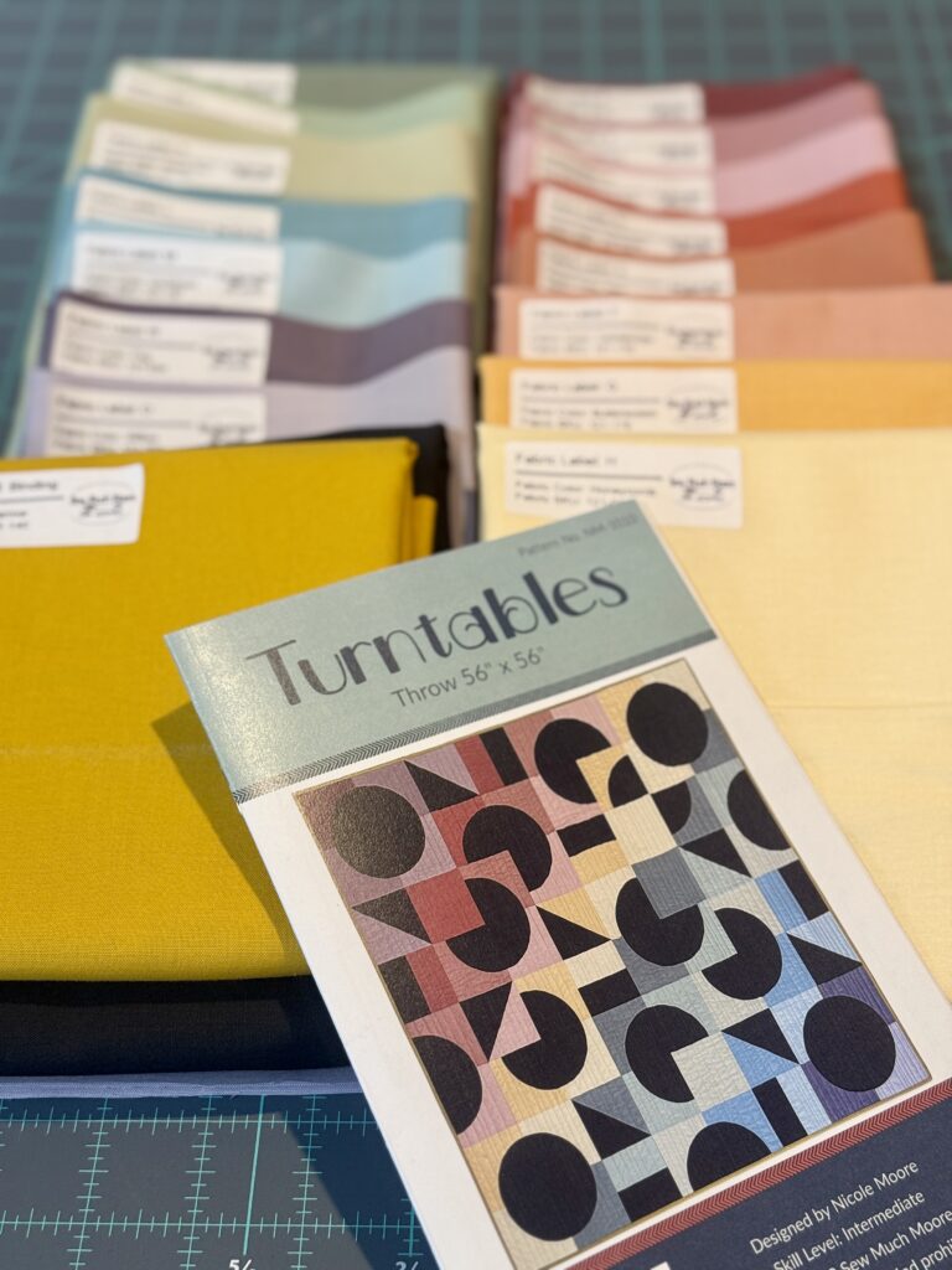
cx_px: 476
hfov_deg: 30.3
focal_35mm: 48
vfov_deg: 39.7
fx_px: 1760
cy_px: 635
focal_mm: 6.76
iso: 125
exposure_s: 1/60
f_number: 1.78
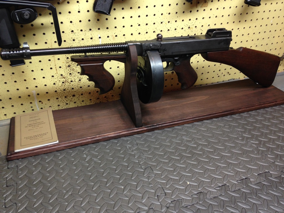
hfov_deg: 55.4
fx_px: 271
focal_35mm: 33
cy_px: 106
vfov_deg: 42.9
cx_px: 142
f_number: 2.4
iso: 64
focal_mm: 4.12
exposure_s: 1/20
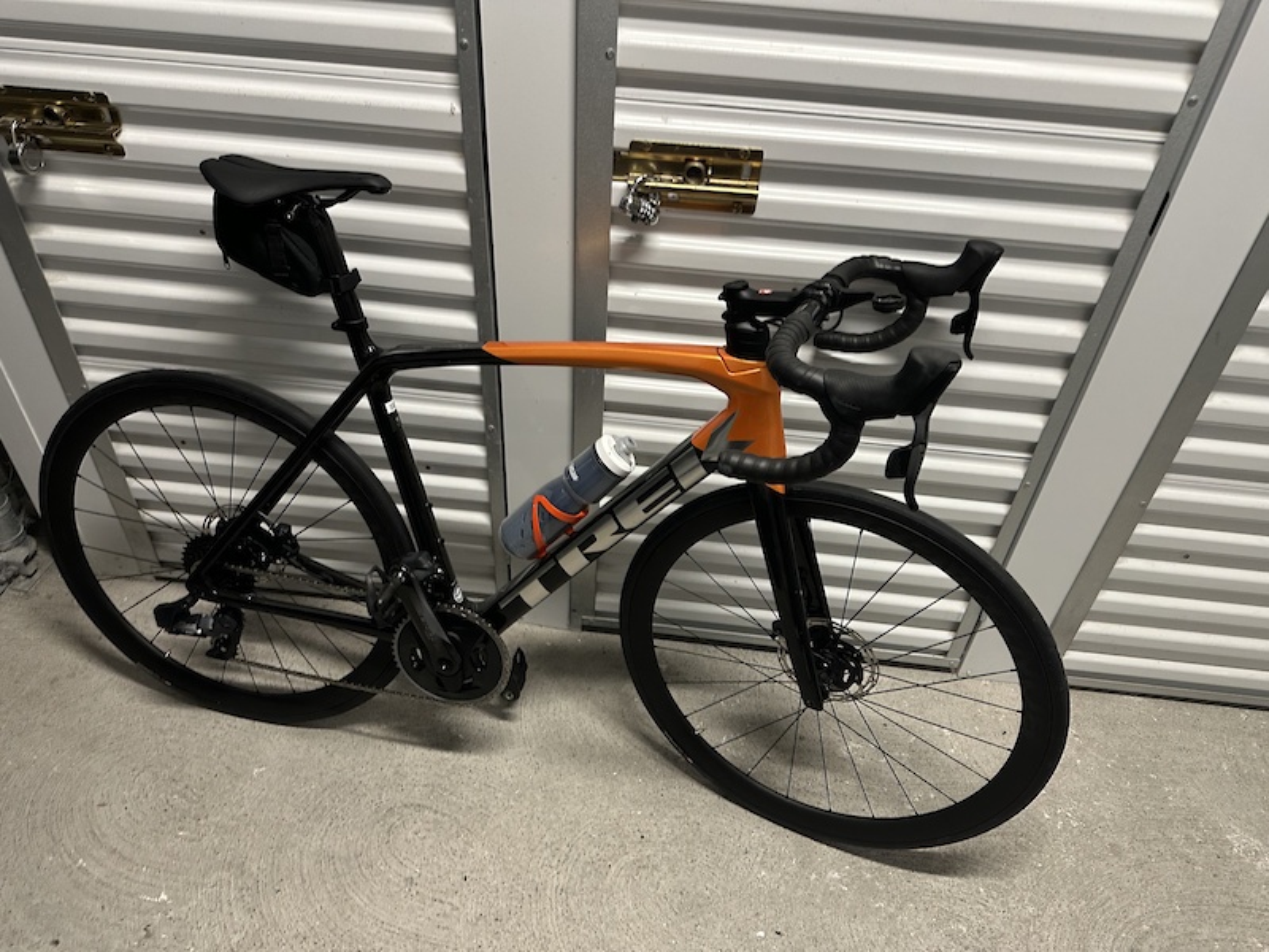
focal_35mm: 24
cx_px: 634
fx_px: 880
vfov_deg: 56.8
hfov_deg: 71.6
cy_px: 476
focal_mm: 6.86
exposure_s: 1/60
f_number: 1.78
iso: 200
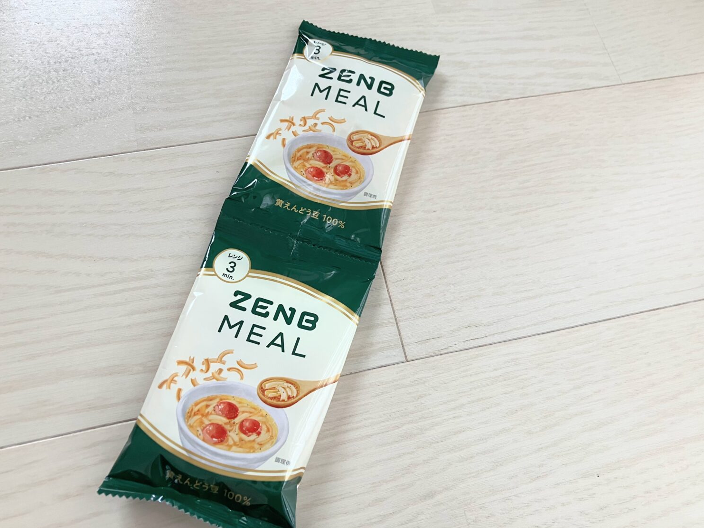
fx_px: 590
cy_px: 257
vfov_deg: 48.2
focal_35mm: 29
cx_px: 341
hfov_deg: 61.7
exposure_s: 1/60
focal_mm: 3.99
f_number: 1.8
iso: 100
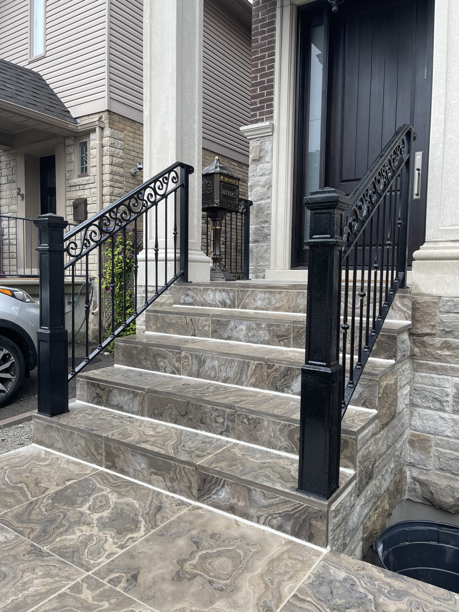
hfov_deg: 53.1
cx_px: 230
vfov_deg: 67.3
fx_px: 460
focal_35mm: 26
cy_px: 306
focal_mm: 5.1
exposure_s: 1/438
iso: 32
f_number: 1.6
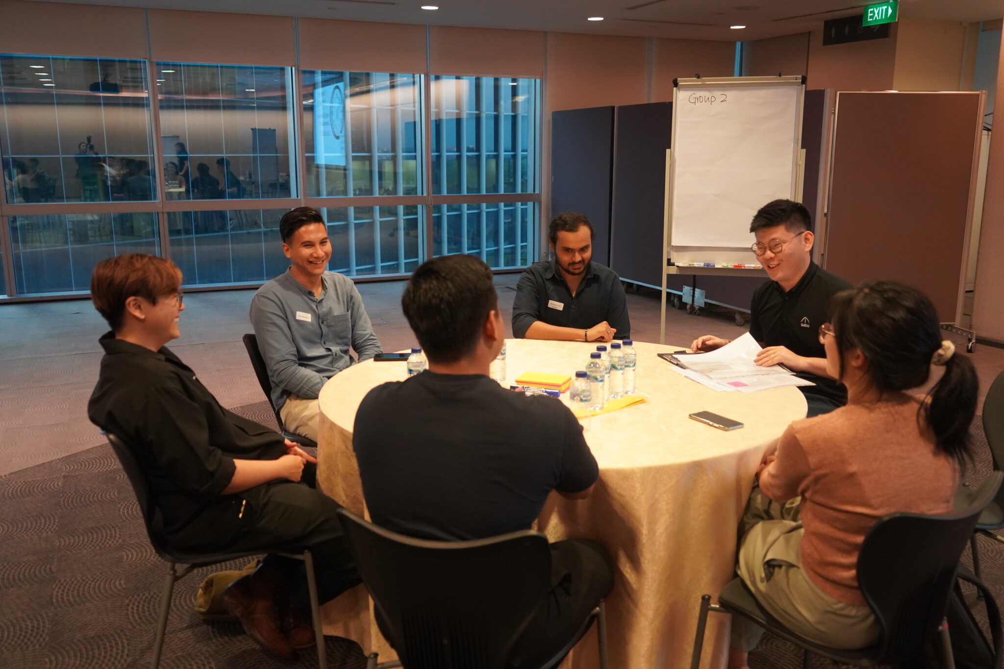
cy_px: 334
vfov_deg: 42.3
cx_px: 502
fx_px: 864
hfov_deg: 60.3
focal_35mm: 31
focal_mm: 31
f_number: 4
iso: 5000
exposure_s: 1/160
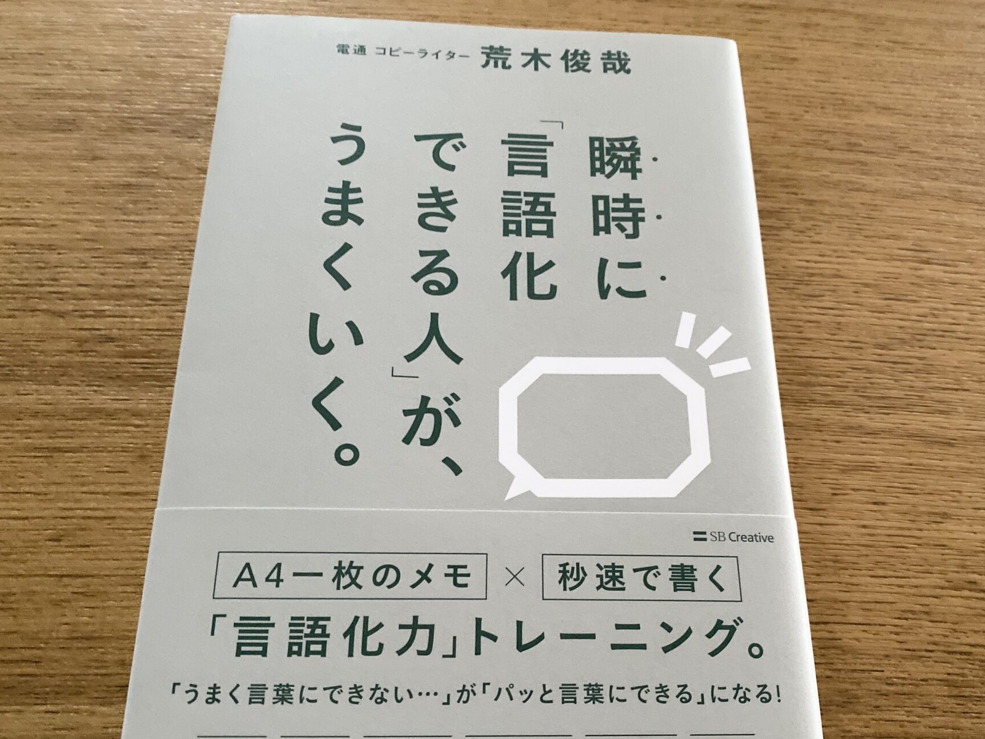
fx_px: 882
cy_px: 432
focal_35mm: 31
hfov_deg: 58.3
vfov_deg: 45.3
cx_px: 535
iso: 800
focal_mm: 4.25
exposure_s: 1/30
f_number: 1.8
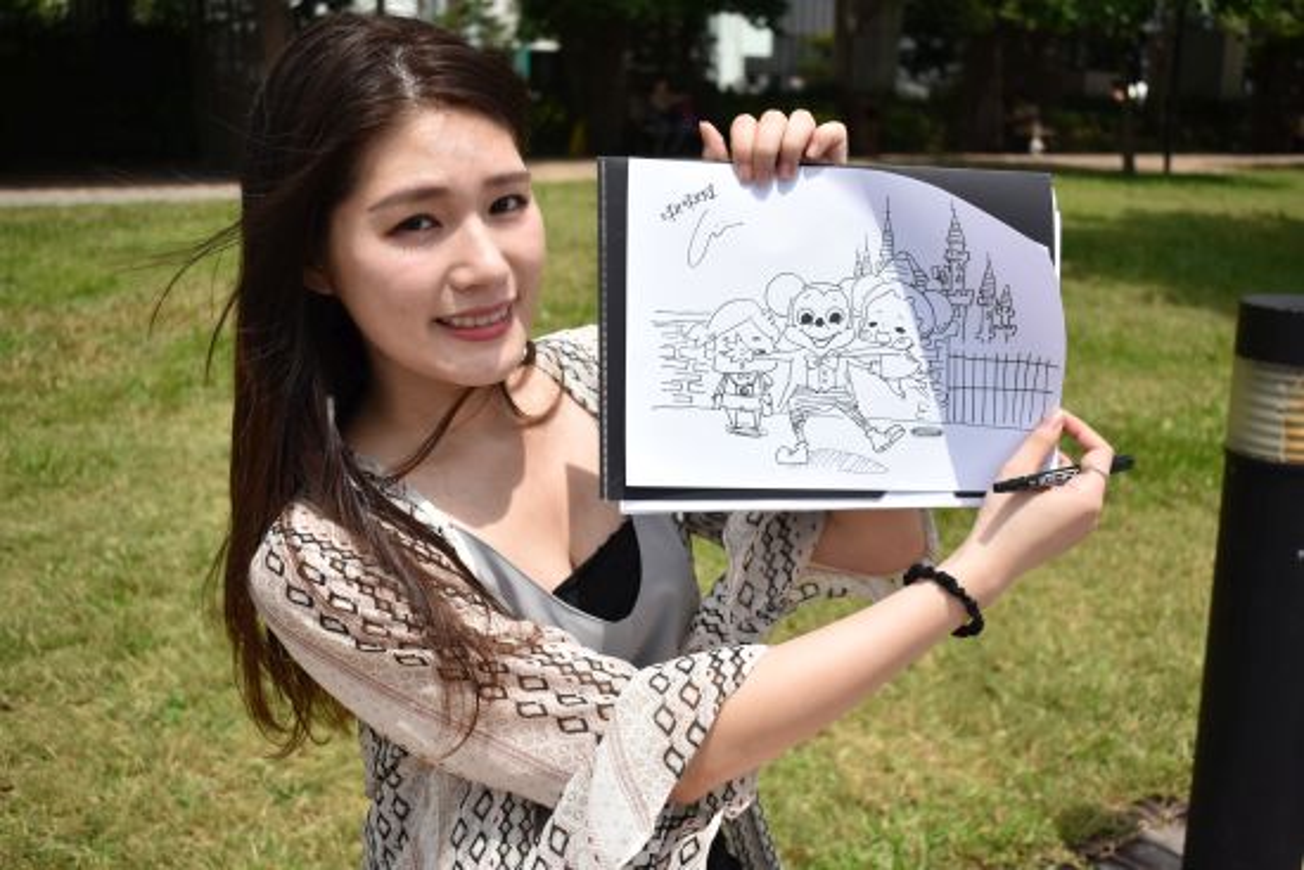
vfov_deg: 35.5
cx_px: 652
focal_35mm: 38
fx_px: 1359
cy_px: 435
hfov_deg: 51.3
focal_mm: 25
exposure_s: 1/4000
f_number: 4.5
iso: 320
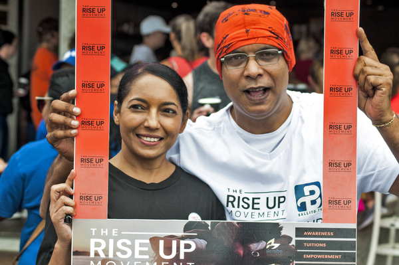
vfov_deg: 13.0
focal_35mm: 105
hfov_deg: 19.5
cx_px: 200
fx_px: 1163
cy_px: 132
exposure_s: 1/80
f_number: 6.3
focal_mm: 70
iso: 200
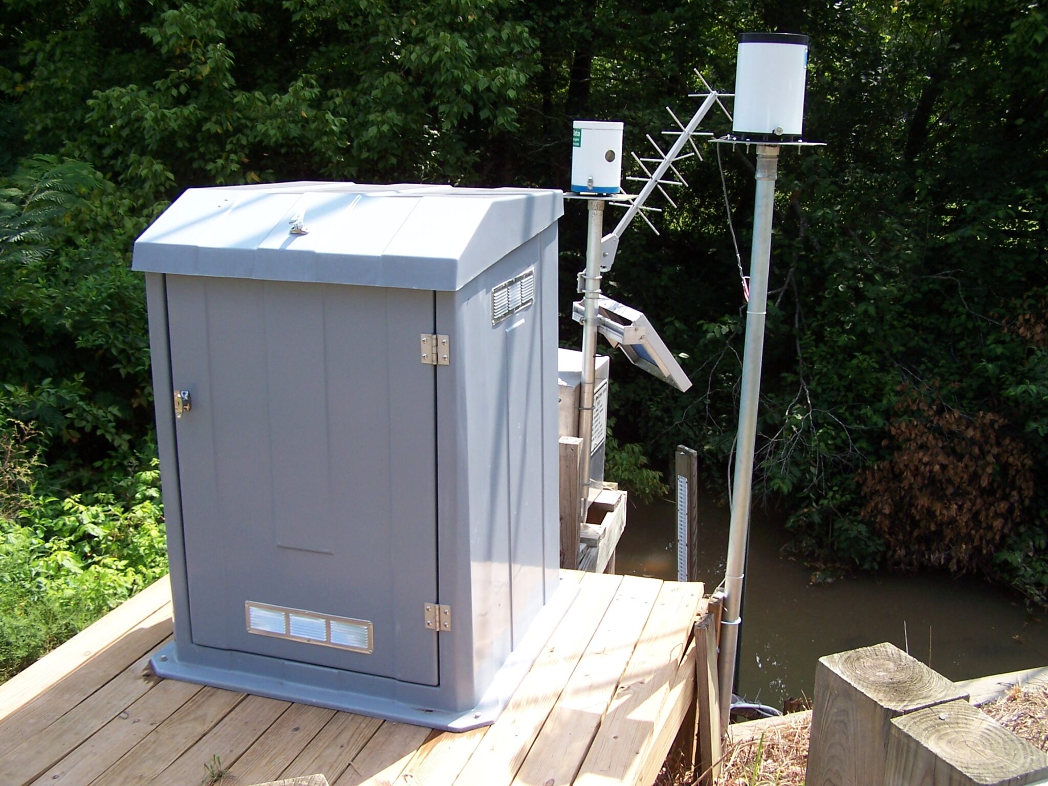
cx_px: 524
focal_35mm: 38
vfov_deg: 37.7
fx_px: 1150
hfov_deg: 49.0
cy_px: 393
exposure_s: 1/500
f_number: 2.8
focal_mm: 6.3
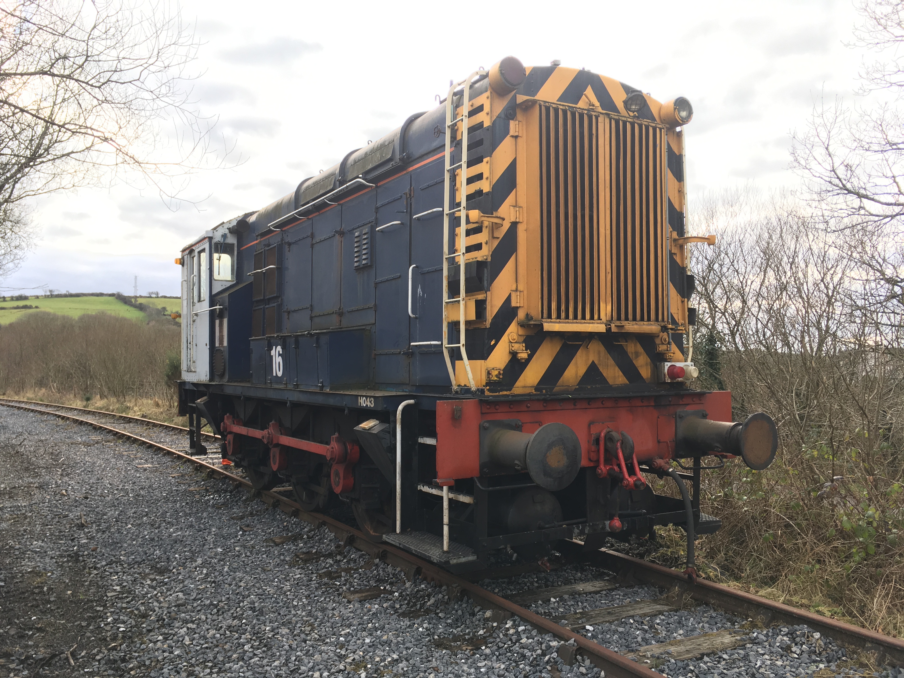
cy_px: 339
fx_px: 757
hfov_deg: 61.7
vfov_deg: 48.2
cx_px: 452
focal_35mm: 29
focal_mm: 4.15
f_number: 2.2
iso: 25
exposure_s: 1/156
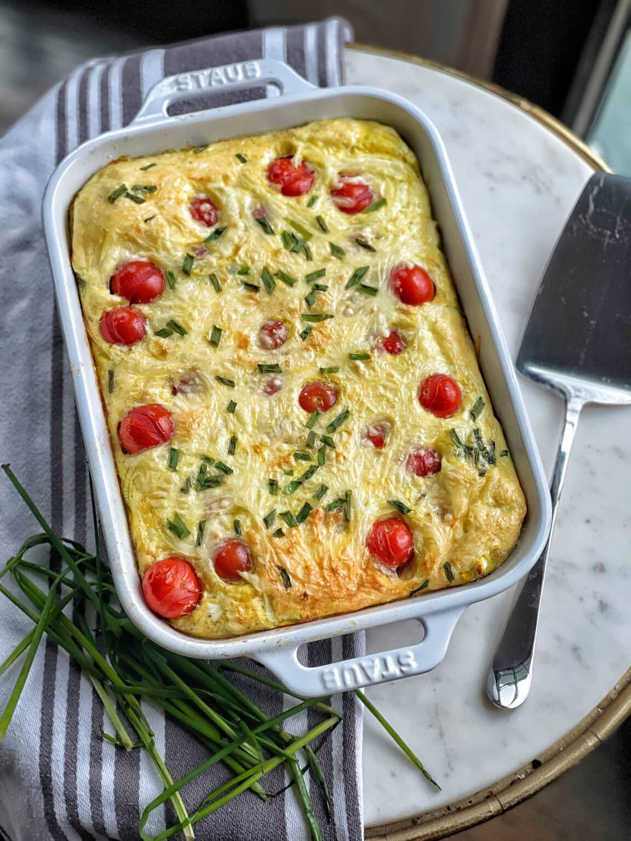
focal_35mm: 64
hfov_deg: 22.9
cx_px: 316
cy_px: 420
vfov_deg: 30.3
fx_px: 1556
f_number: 2.2
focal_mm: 7.5
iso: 160
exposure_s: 1/120
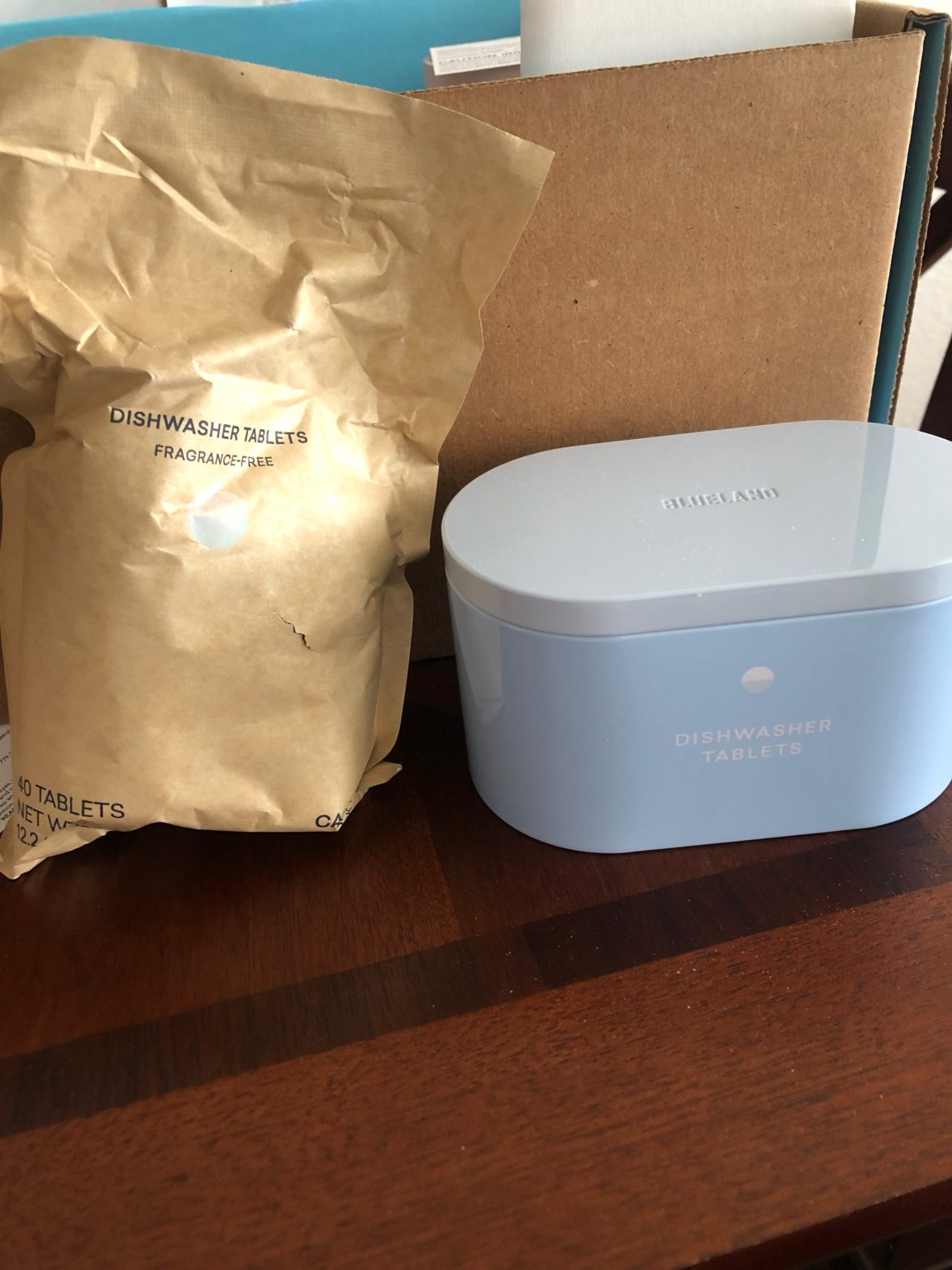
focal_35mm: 28
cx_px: 476
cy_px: 635
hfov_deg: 49.7
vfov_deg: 63.4
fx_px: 1027
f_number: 1.8
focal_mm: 3.99
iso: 50
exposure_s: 1/15
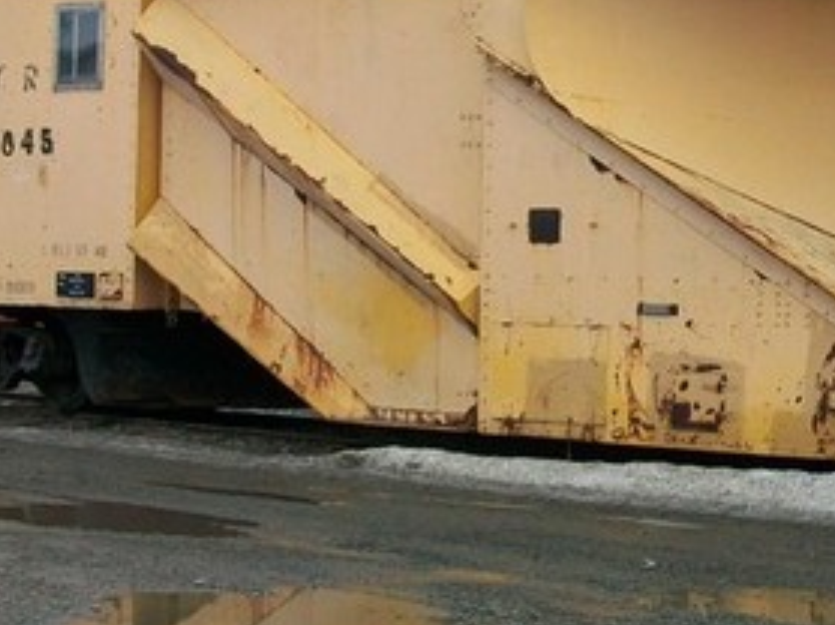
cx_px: 601
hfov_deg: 19.9
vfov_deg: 15.0
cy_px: 150
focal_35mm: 98
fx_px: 2362
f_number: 2.8
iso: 64
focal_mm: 5.7
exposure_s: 1/160
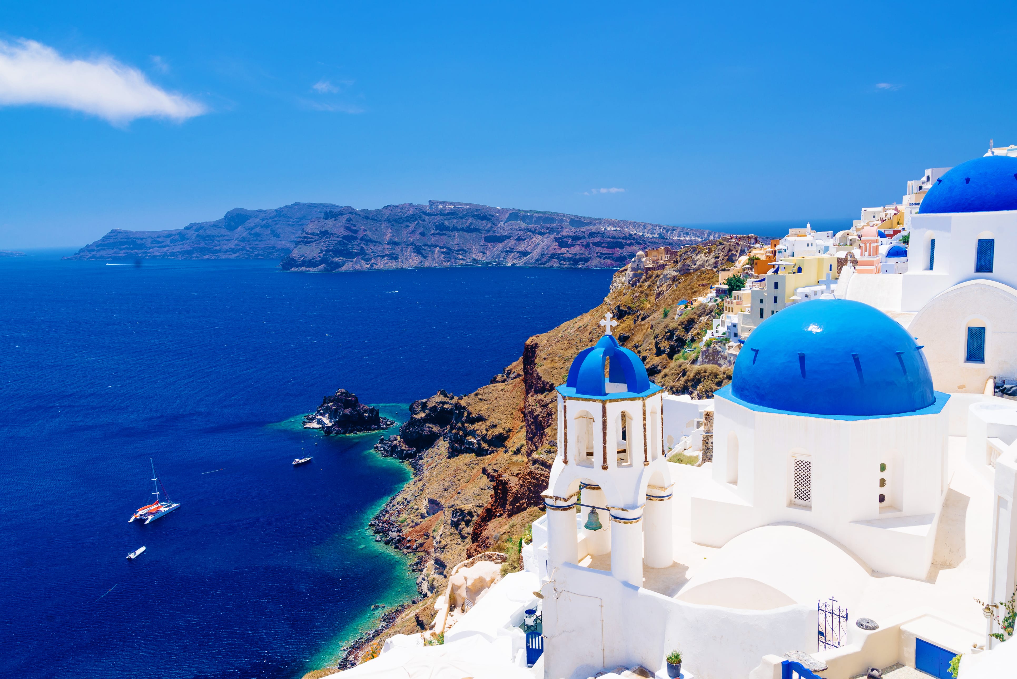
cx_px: 508
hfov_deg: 65.5
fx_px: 791
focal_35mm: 28
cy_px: 340
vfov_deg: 46.4
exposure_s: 1/100
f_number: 8
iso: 100
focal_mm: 28
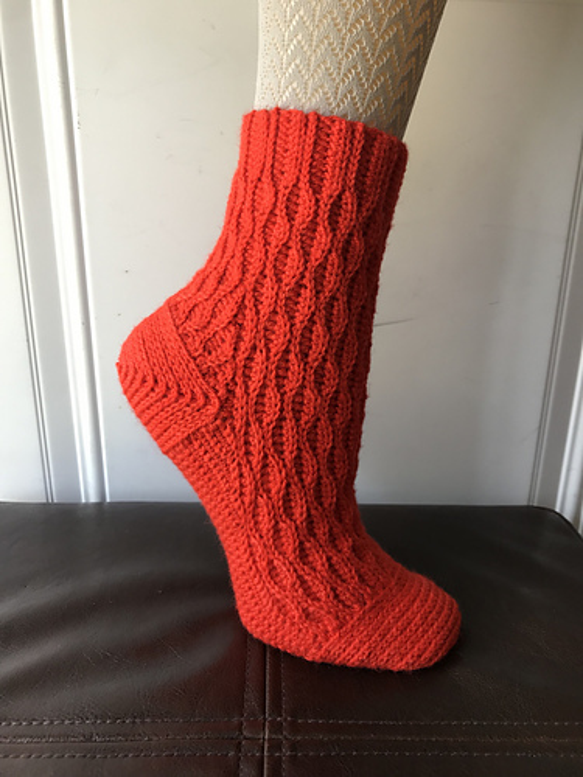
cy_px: 388
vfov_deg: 63.4
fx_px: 629
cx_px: 292
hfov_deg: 49.7
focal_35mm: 28
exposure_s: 1/60
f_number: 1.8
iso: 25
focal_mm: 3.99
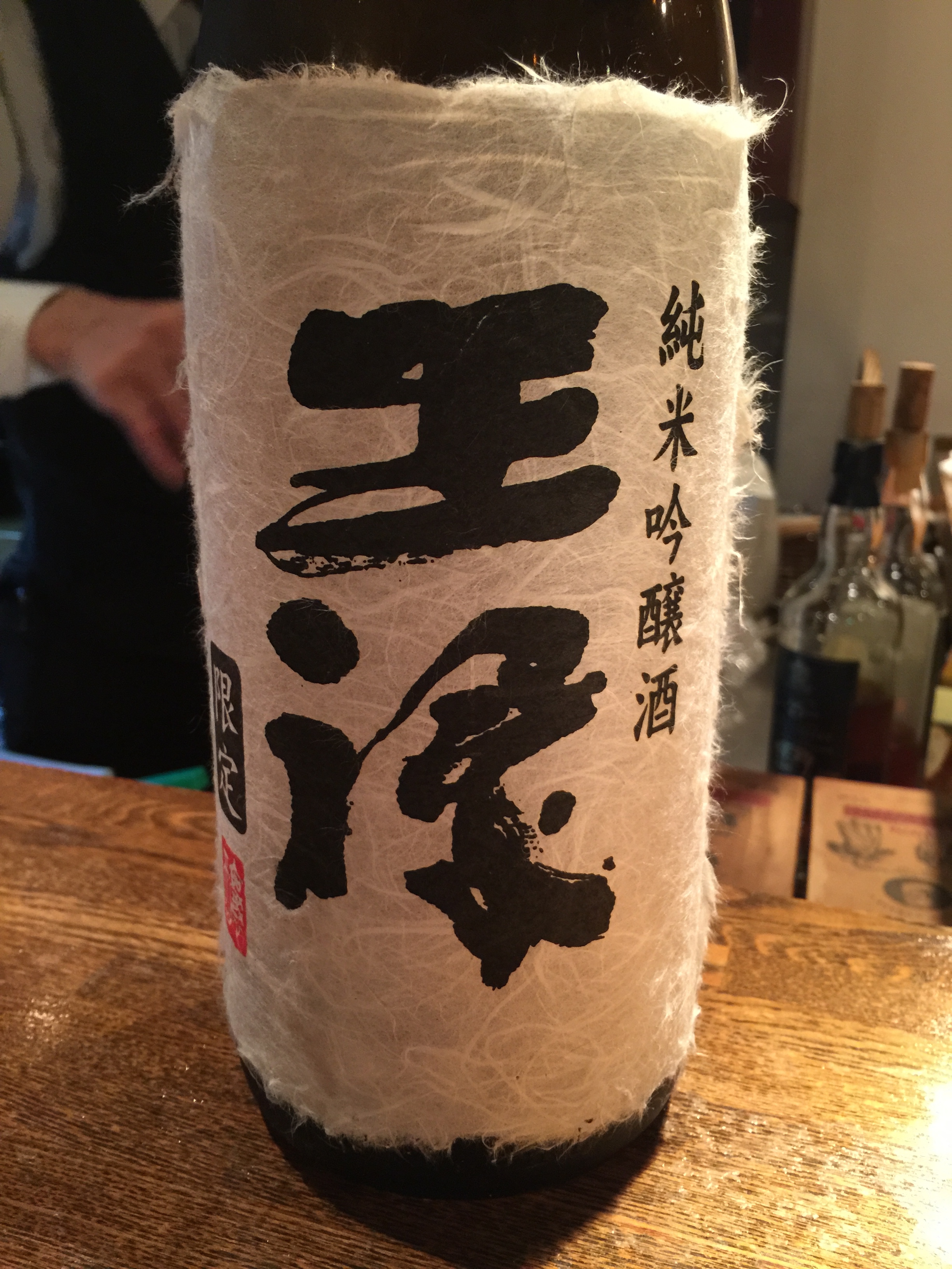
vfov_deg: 61.7
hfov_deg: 48.2
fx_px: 1063
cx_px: 476
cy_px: 634
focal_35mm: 29
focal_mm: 4.15
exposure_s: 1/10
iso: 125
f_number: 2.2
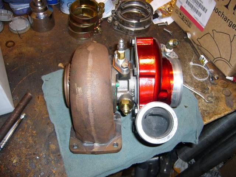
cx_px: 118
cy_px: 88
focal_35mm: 35
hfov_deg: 52.6
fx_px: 239
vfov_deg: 40.7
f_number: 2.8
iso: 100
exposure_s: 1/30
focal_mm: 5.8
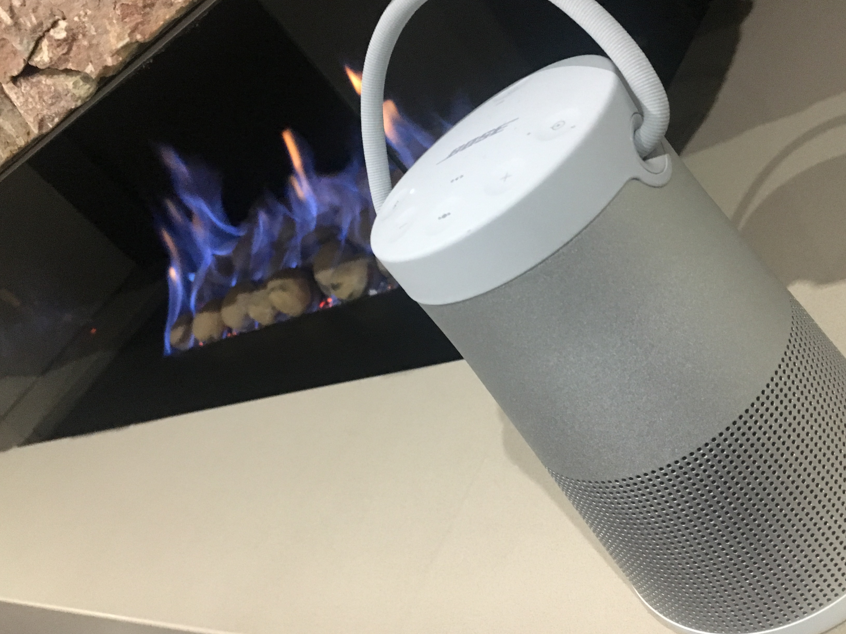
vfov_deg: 39.6
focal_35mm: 36
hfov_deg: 51.4
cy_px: 290
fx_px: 880
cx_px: 428
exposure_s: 1/17
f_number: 2.2
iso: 250
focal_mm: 4.15
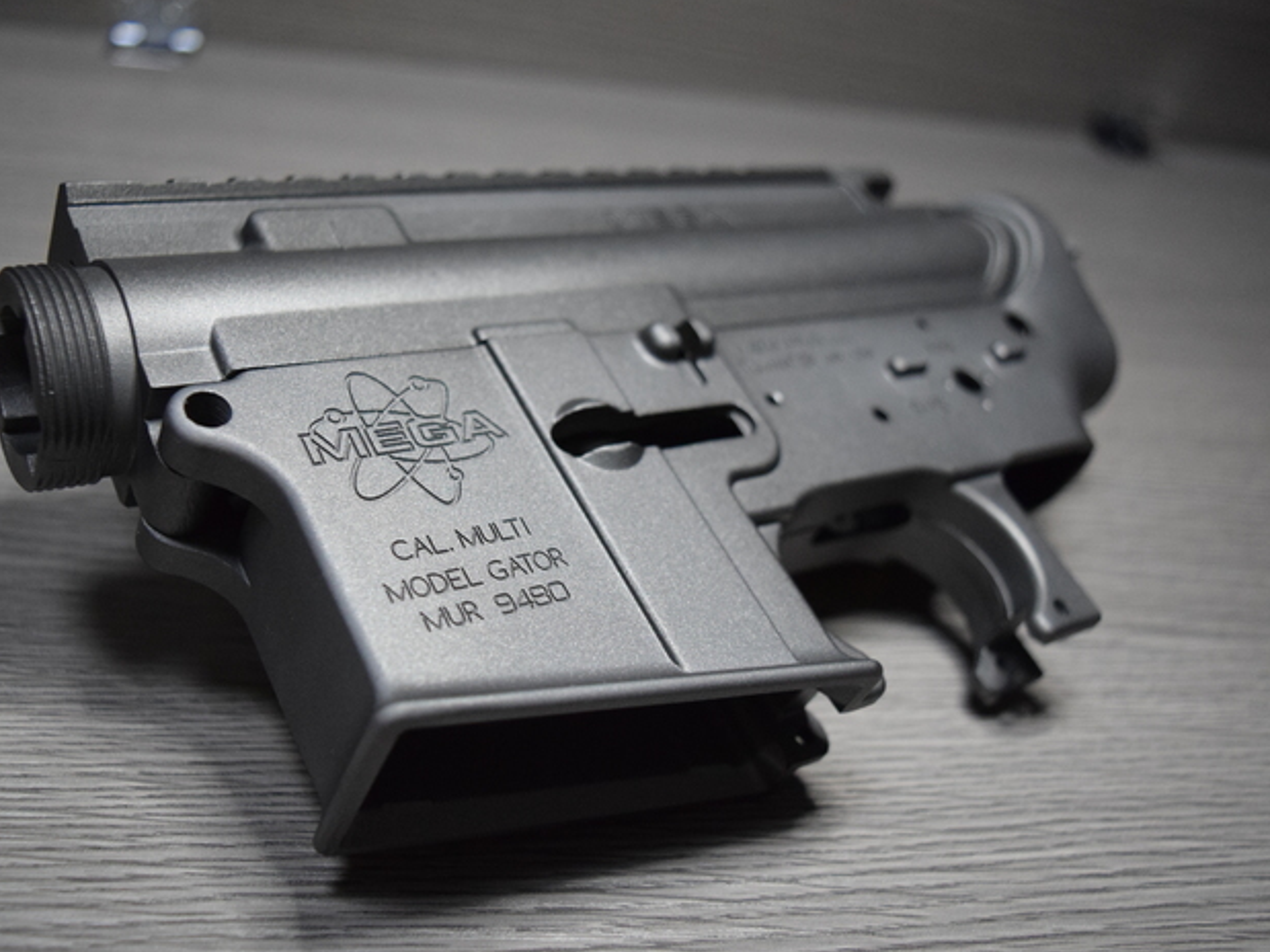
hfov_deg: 45.7
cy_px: 436
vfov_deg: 35.1
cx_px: 568
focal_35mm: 41
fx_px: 1504
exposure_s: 1/180
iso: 2500
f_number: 4
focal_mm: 22
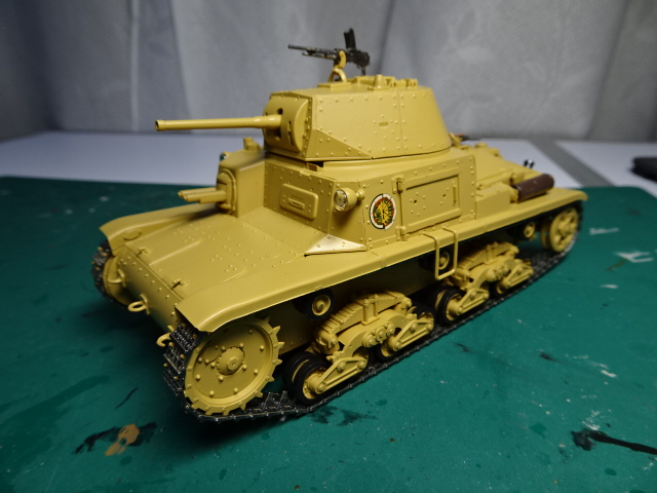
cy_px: 246
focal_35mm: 24
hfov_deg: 71.6
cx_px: 328
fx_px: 456
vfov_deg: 56.8
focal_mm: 4.1
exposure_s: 1/50
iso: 80
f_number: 3.5
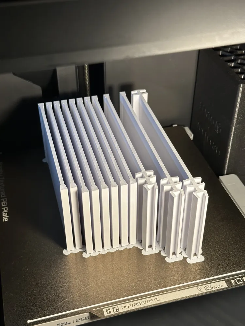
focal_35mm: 48
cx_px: 122
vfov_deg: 39.7
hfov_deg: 30.3
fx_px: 453
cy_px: 163
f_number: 1.78
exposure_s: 1/100
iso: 80
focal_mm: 6.86
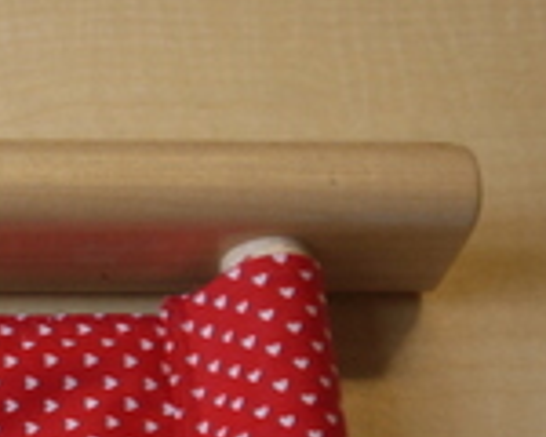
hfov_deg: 12.6
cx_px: -368
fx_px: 2295
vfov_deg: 10.7
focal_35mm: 142
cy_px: 517
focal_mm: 17
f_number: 4
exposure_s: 1/60
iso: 125
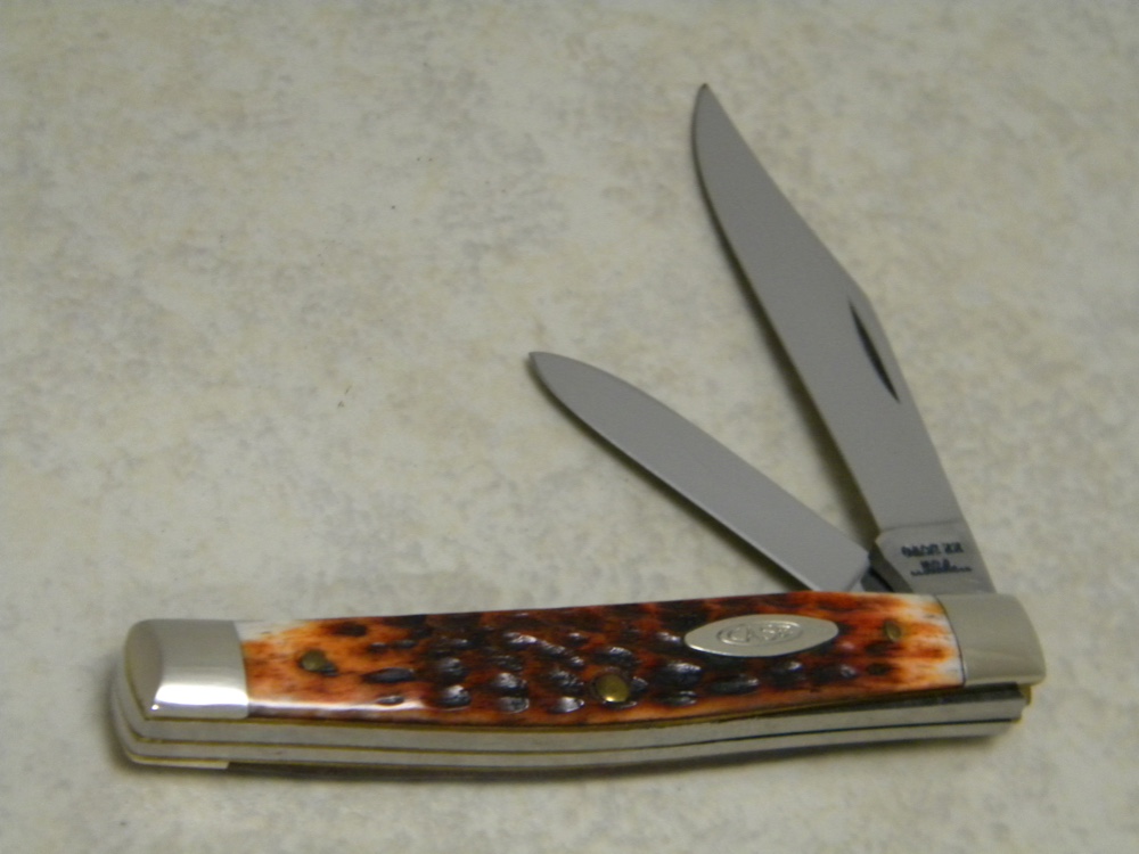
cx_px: 570
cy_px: 427
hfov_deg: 18.7
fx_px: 3455
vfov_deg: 14.1
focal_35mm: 105
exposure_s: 1/25.8
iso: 400
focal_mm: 19
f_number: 4.7
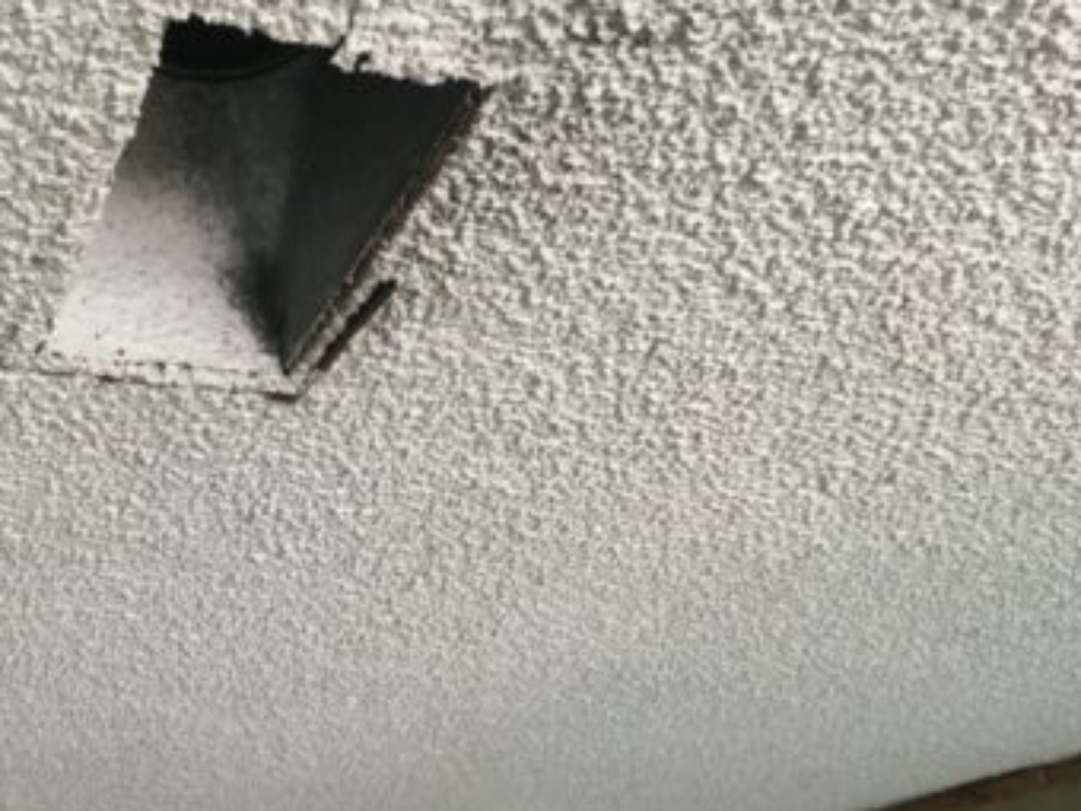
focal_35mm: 41
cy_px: 410
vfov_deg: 35.1
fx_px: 1280
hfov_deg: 45.6
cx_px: 442
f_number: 2.2
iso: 64
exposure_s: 1/15
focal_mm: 4.15
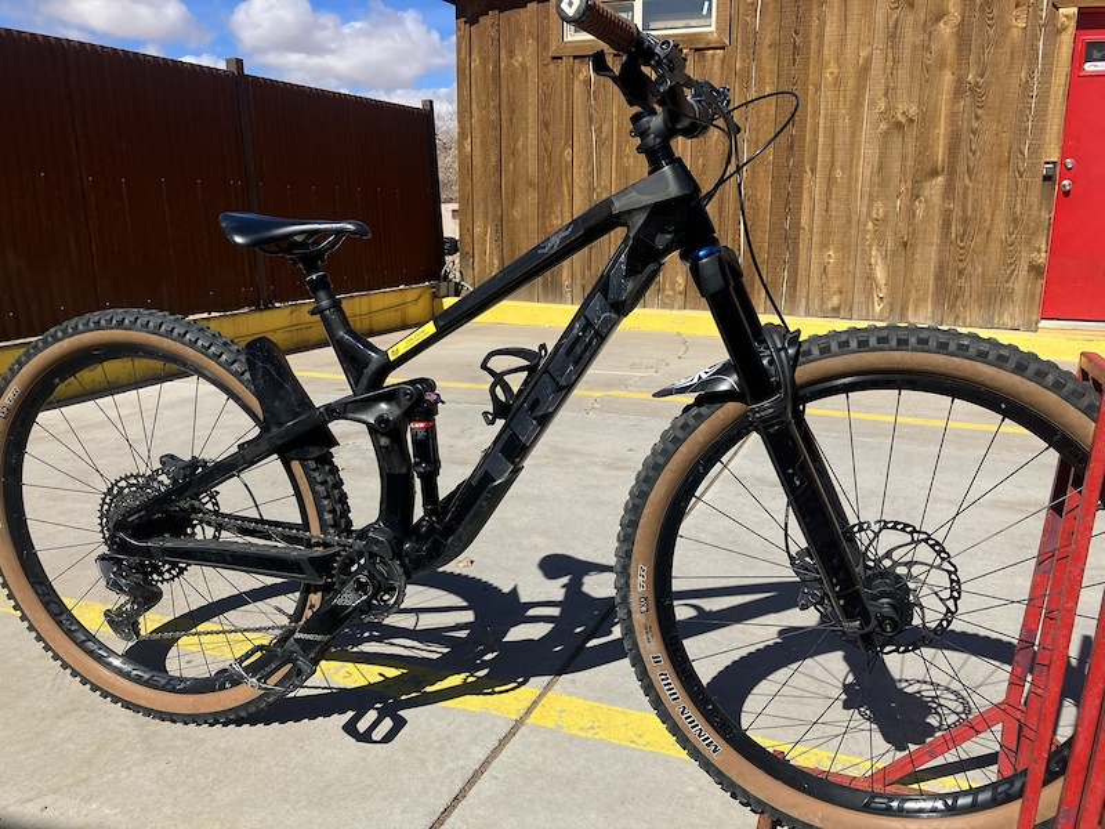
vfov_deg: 49.7
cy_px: 414
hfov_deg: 63.4
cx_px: 552
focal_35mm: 28
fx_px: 894
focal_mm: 3.99
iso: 32
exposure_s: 1/2208
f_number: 1.8
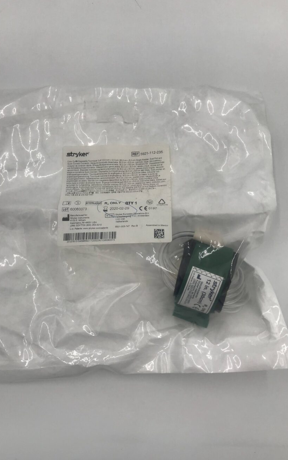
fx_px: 377
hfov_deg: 41.7
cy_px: 229
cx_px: 125
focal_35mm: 30
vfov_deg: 62.9
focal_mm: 3.99
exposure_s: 1/356
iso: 20
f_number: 1.8
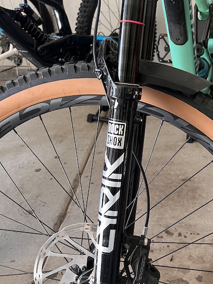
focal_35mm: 39
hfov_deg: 36.1
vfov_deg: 47.5
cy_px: 110
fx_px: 320
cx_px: 155
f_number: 1.5
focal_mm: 5.7
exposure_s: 1/97
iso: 125
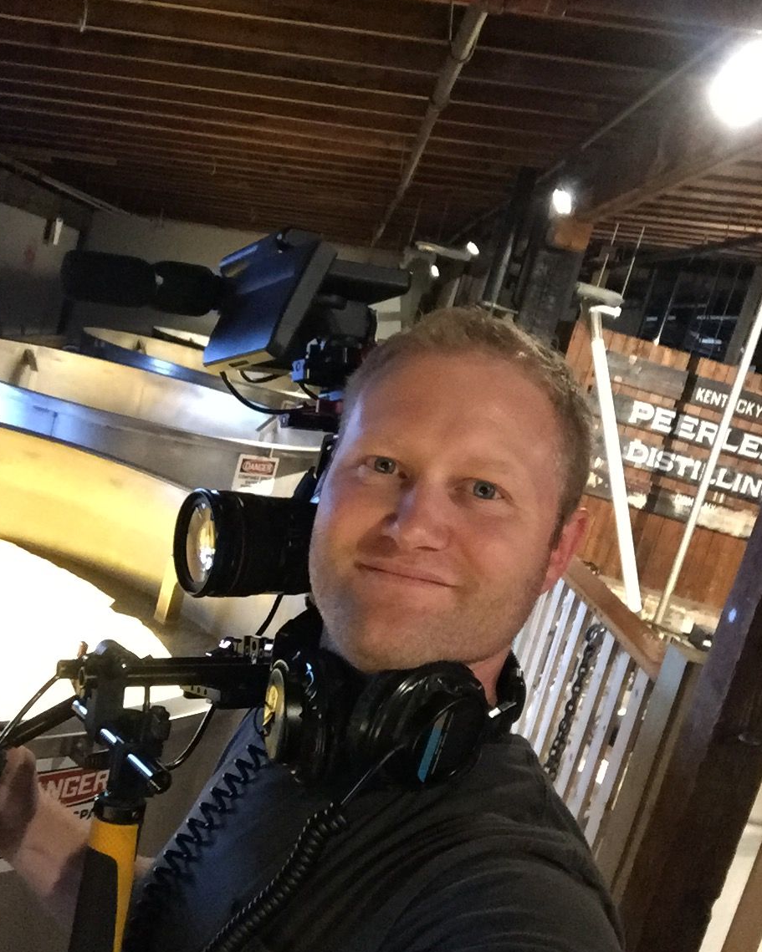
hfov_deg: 43.4
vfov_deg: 52.8
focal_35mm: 34
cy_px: 481
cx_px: 376
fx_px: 959
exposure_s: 1/15
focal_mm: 2.65
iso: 500
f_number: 2.2
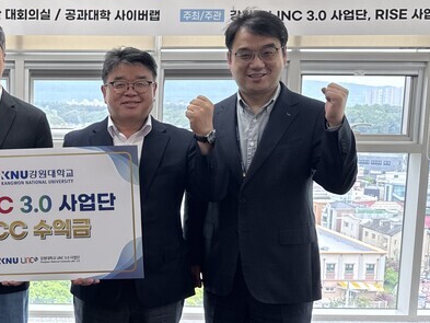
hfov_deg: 37.3
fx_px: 584
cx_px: 27
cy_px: 185
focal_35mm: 47
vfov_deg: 30.9
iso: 64
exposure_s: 1/149
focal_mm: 6.76
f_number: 1.78
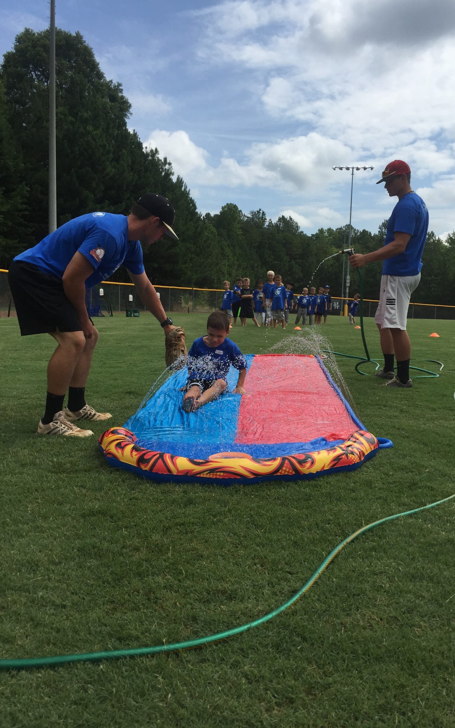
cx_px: 255
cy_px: 365
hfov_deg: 40.5
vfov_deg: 61.2
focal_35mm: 31
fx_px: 615
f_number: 2.2
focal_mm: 4.15
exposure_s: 1/3300
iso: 32
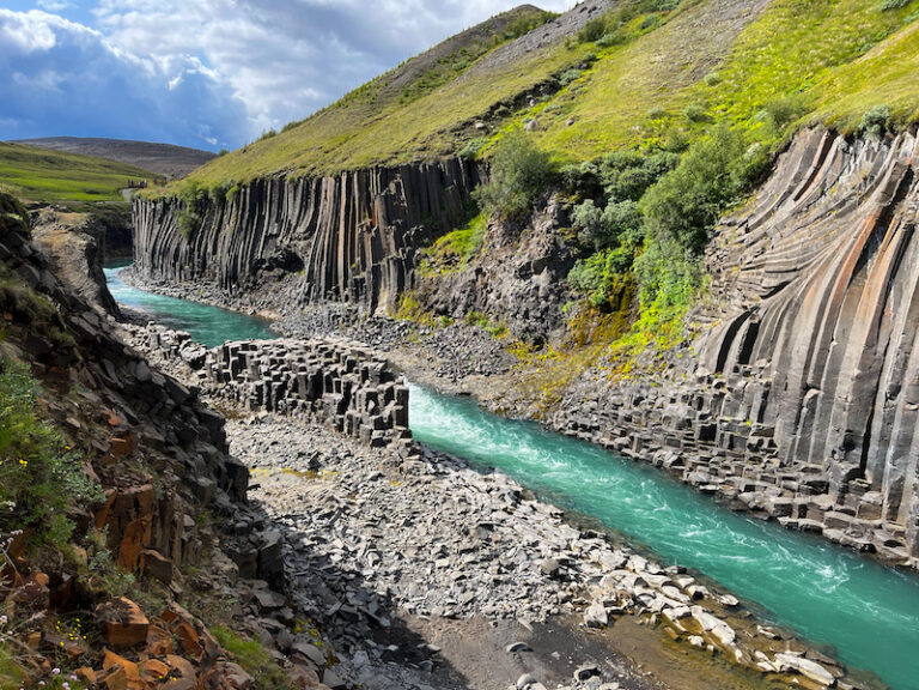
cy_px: 345
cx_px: 460
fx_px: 690
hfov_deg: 67.3
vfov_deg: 53.1
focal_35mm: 26
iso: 50
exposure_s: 1/1600
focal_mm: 5.1
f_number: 1.6
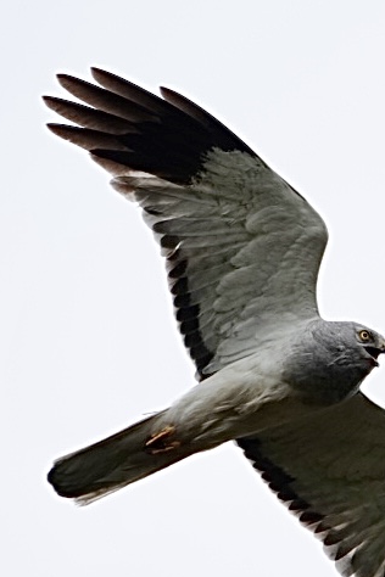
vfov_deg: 2.6
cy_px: 346
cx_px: 286
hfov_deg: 1.8
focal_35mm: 785
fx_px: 12592
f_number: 4
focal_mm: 186.64
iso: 100
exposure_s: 1/1000
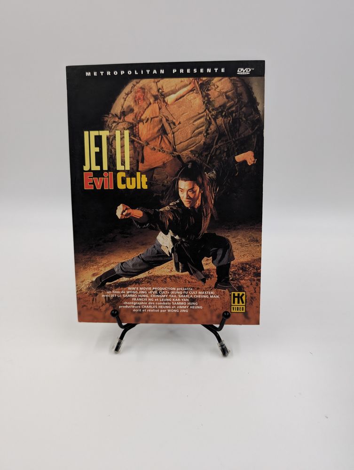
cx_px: 177
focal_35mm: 24
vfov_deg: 71.5
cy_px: 235
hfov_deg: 56.9
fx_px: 326
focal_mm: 6.9
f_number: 1.68
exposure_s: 1/426
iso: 565
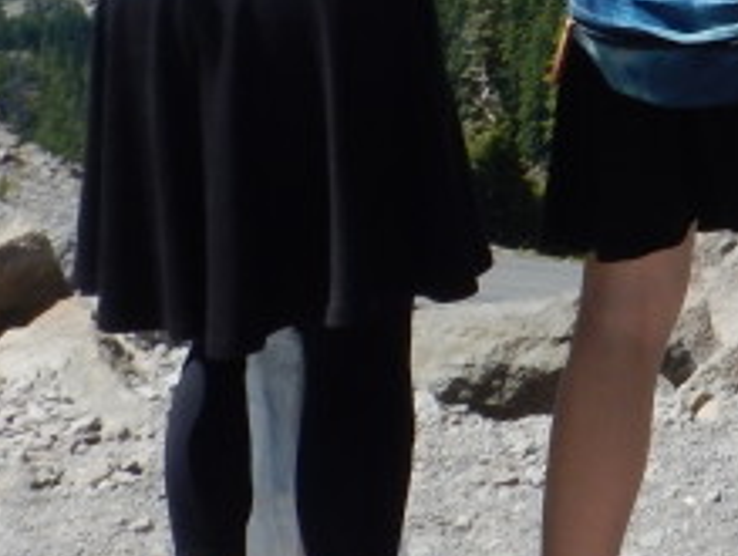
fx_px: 2392
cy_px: -445
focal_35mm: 112
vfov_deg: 12.2
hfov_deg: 15.8
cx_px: 1166
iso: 125
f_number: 4.1
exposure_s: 1/800
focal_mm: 4.3
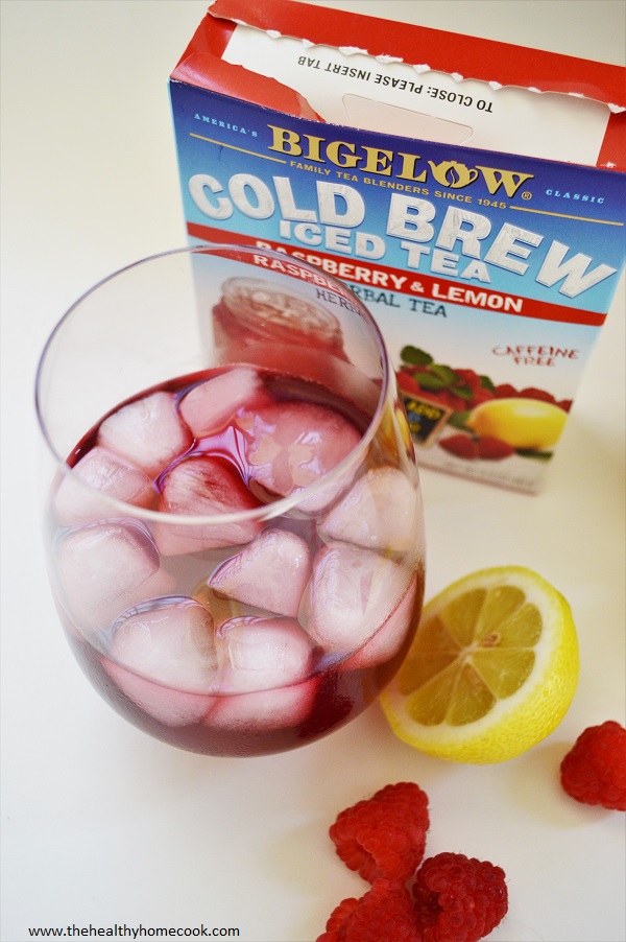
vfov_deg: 53.2
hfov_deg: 36.8
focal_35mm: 36
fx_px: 940
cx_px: 313
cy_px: 471
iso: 560
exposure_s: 1/500
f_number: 4
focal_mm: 24
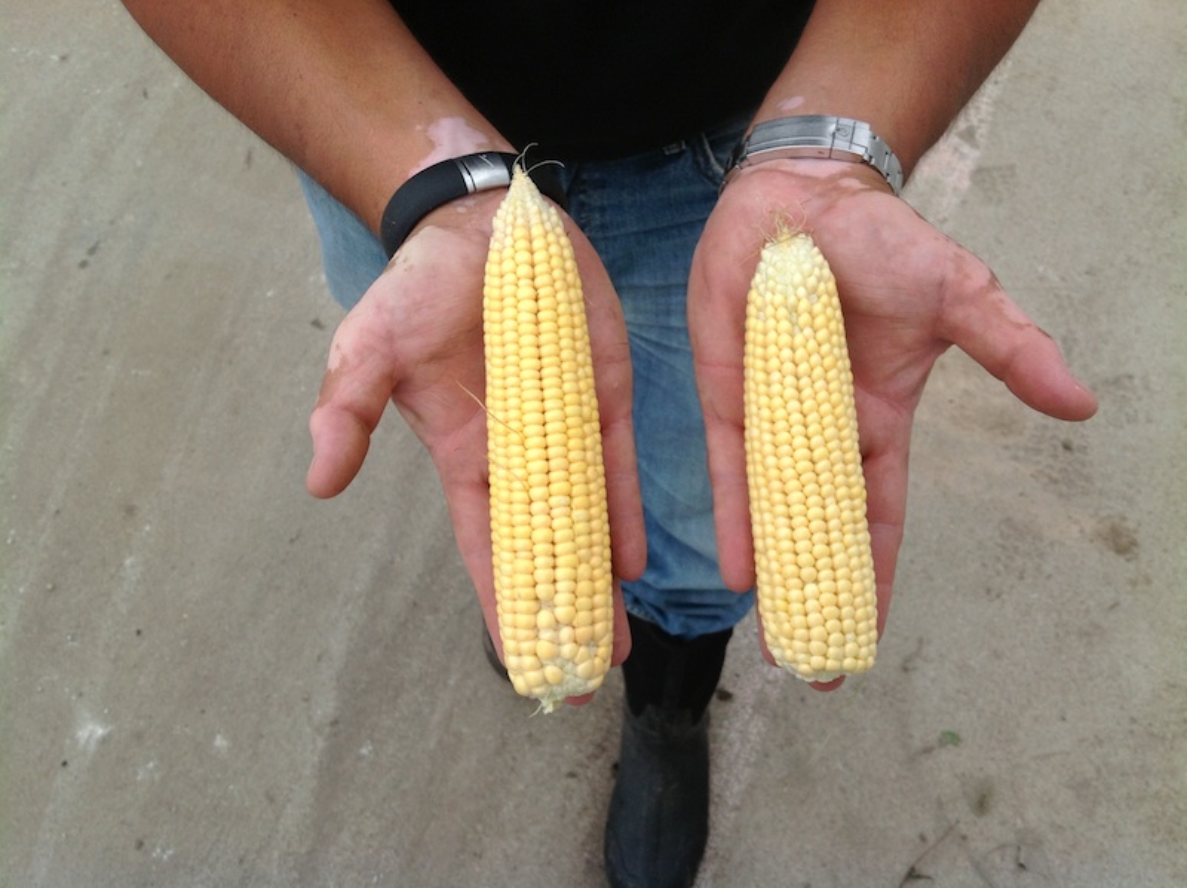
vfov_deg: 40.6
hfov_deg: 52.7
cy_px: 444
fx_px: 1199
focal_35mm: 35
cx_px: 594
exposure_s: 1/657
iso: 50
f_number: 2.4
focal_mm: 4.28
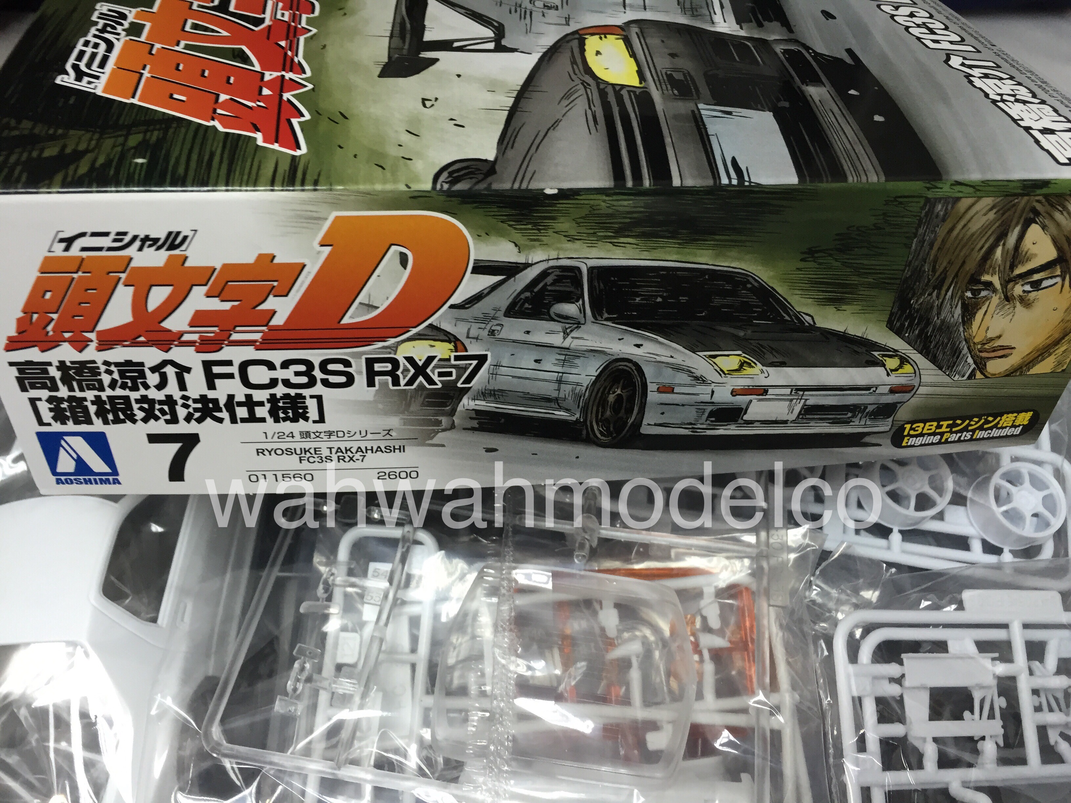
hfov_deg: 61.7
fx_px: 897
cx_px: 536
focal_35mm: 29
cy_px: 402
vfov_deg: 48.2
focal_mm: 4.15
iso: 100
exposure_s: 1/33
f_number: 2.2
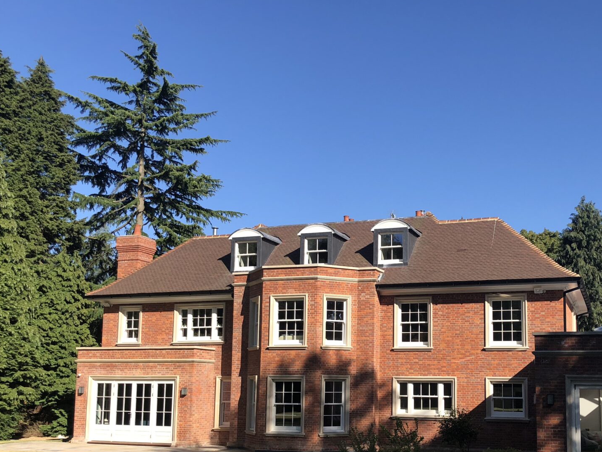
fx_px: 696
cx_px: 386
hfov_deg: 46.3
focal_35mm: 40
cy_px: 313
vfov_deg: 35.5
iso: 20
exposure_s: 1/1333
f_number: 1.8
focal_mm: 3.99
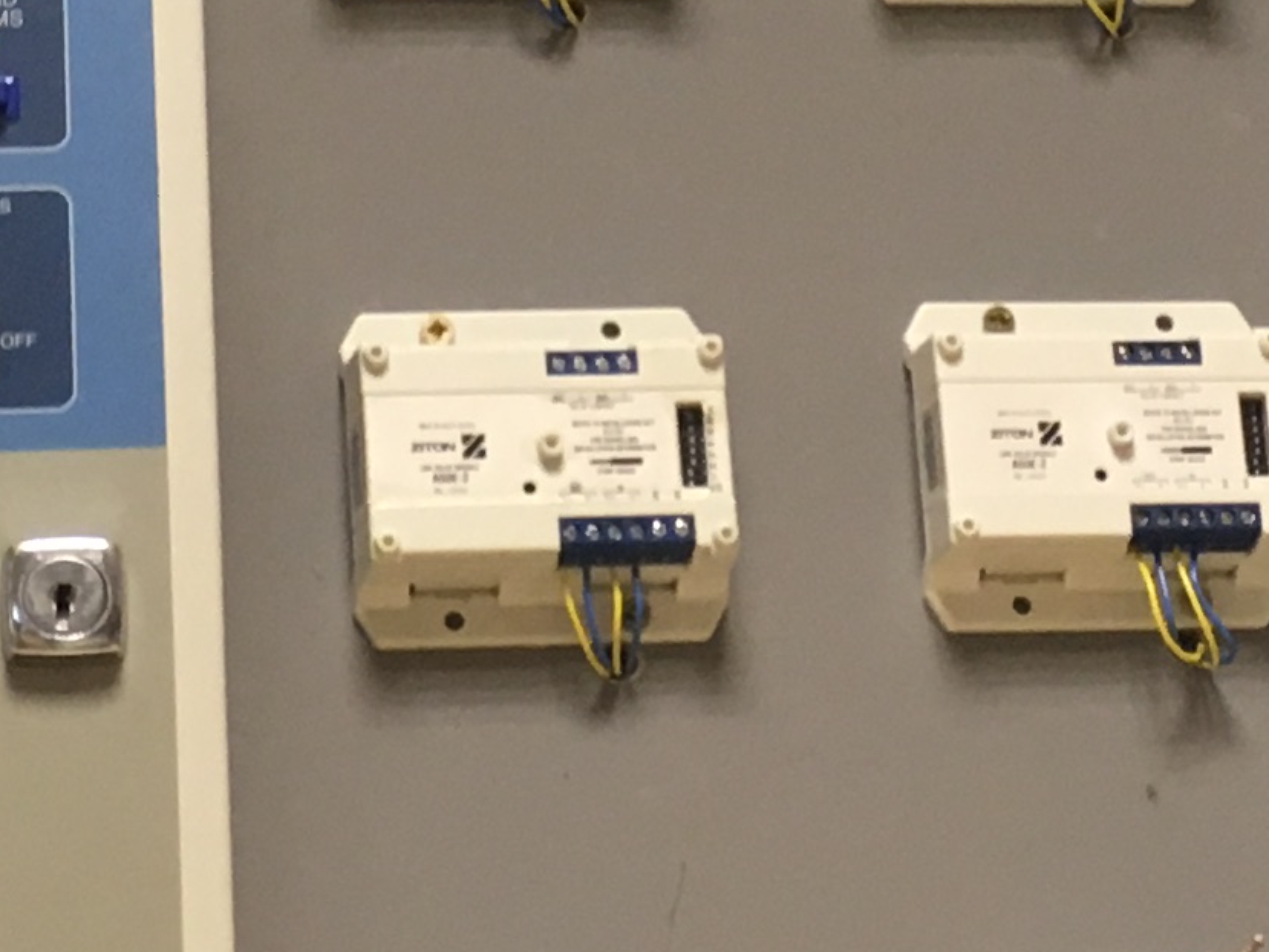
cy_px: 69
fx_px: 5170
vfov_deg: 10.5
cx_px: 669
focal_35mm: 141
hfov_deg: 14.0
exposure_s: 1/33
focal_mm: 4.15
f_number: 2.2
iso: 125
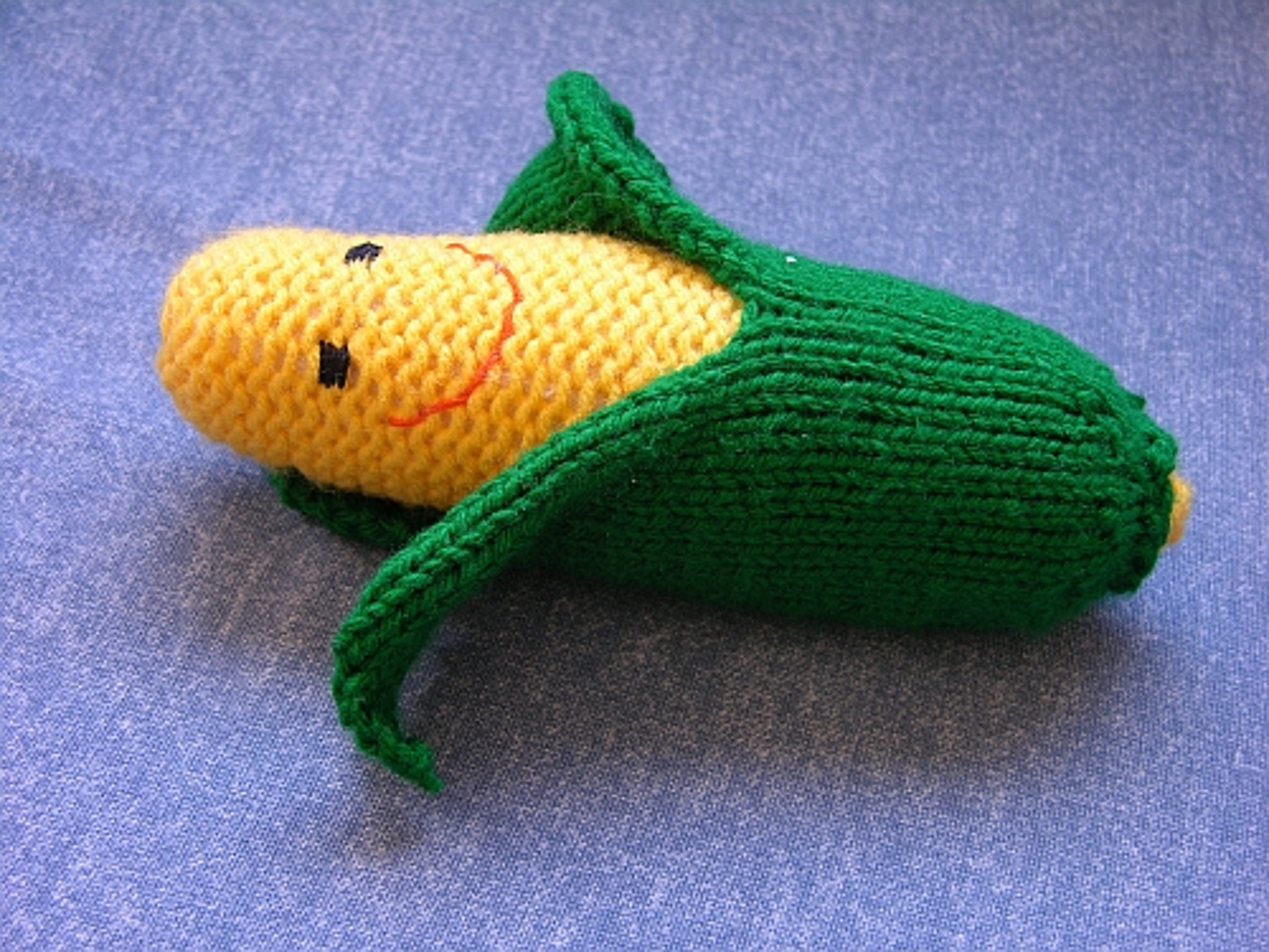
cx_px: 634
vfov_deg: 19.9
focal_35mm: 74
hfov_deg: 26.3
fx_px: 2713
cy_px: 476
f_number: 3.3
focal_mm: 18.8
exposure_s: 1/5.4
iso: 50
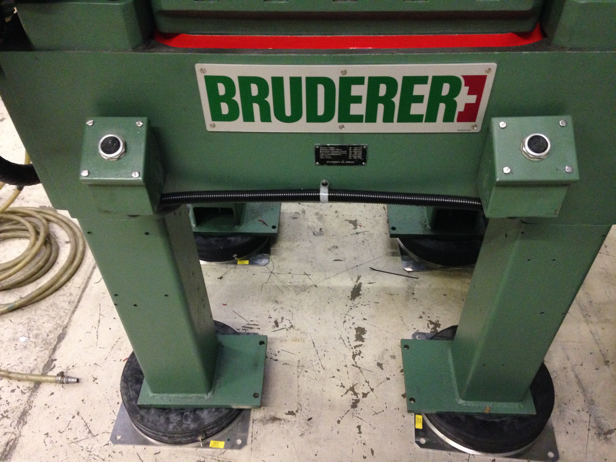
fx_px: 587
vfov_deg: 42.9
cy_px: 231
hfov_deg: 55.4
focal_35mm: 33
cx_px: 308
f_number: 2.4
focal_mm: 4.12
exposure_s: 1/20
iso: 400
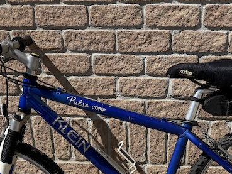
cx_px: 131
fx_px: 349
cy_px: 185
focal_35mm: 52
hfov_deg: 36.7
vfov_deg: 26.2
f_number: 1.78
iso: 80
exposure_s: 1/7092
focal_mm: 6.76
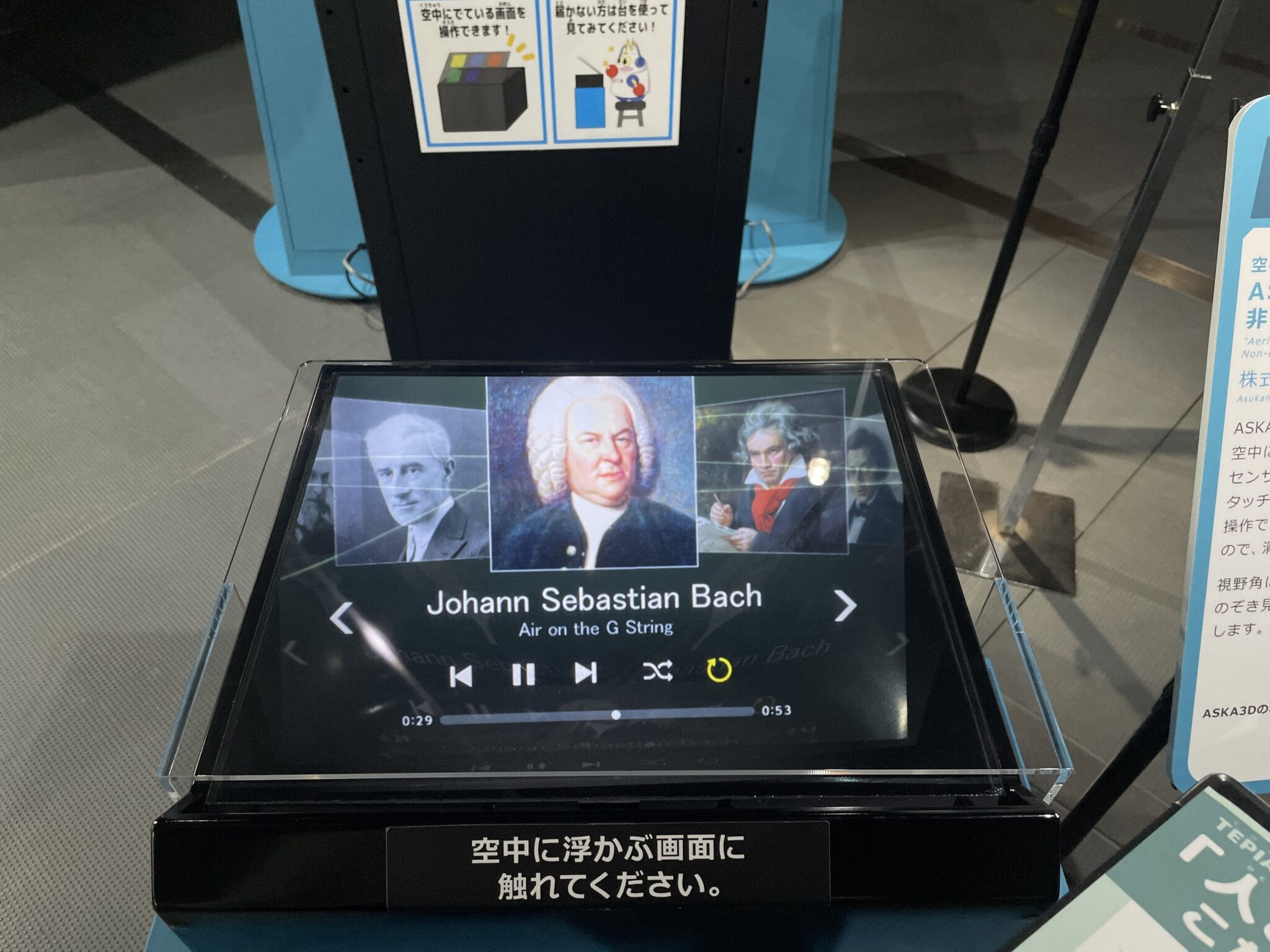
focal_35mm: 26
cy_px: 476
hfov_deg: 67.3
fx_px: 954
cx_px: 635
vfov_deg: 53.1
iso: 100
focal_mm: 4.2
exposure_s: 1/100
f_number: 1.6
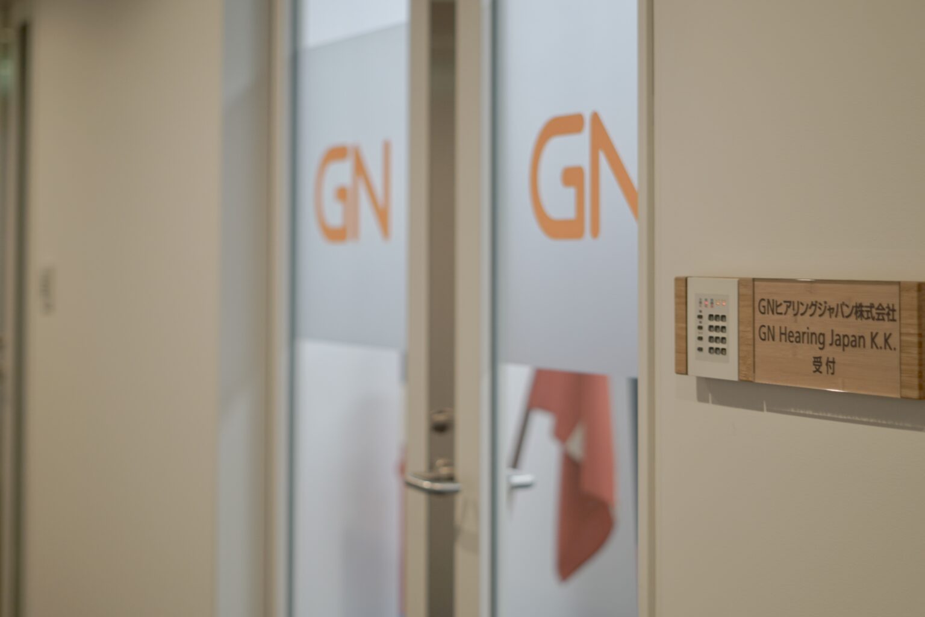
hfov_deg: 27.0
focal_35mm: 75
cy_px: 308
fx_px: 1927
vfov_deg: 18.2
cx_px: 462
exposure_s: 1/80
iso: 160
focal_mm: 50
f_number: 1.8
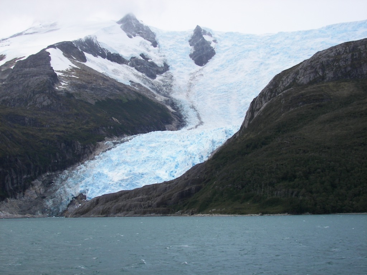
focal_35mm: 57
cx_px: 184
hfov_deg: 33.8
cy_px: 138
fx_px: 604
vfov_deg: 25.7
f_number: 2.8
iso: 50
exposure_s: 1/320
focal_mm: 9.4
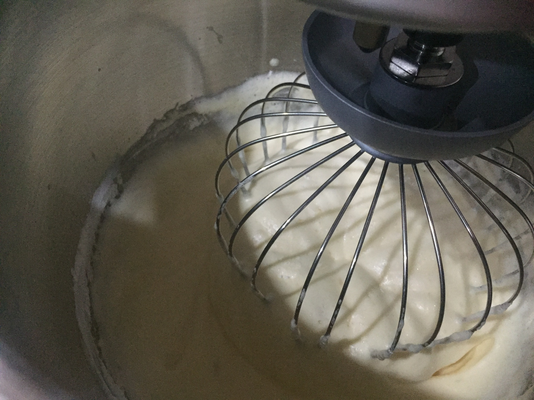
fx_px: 447
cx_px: 267
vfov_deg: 48.2
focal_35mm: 29
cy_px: 200
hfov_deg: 61.7
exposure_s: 1/17
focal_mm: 4.15
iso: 400
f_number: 2.2
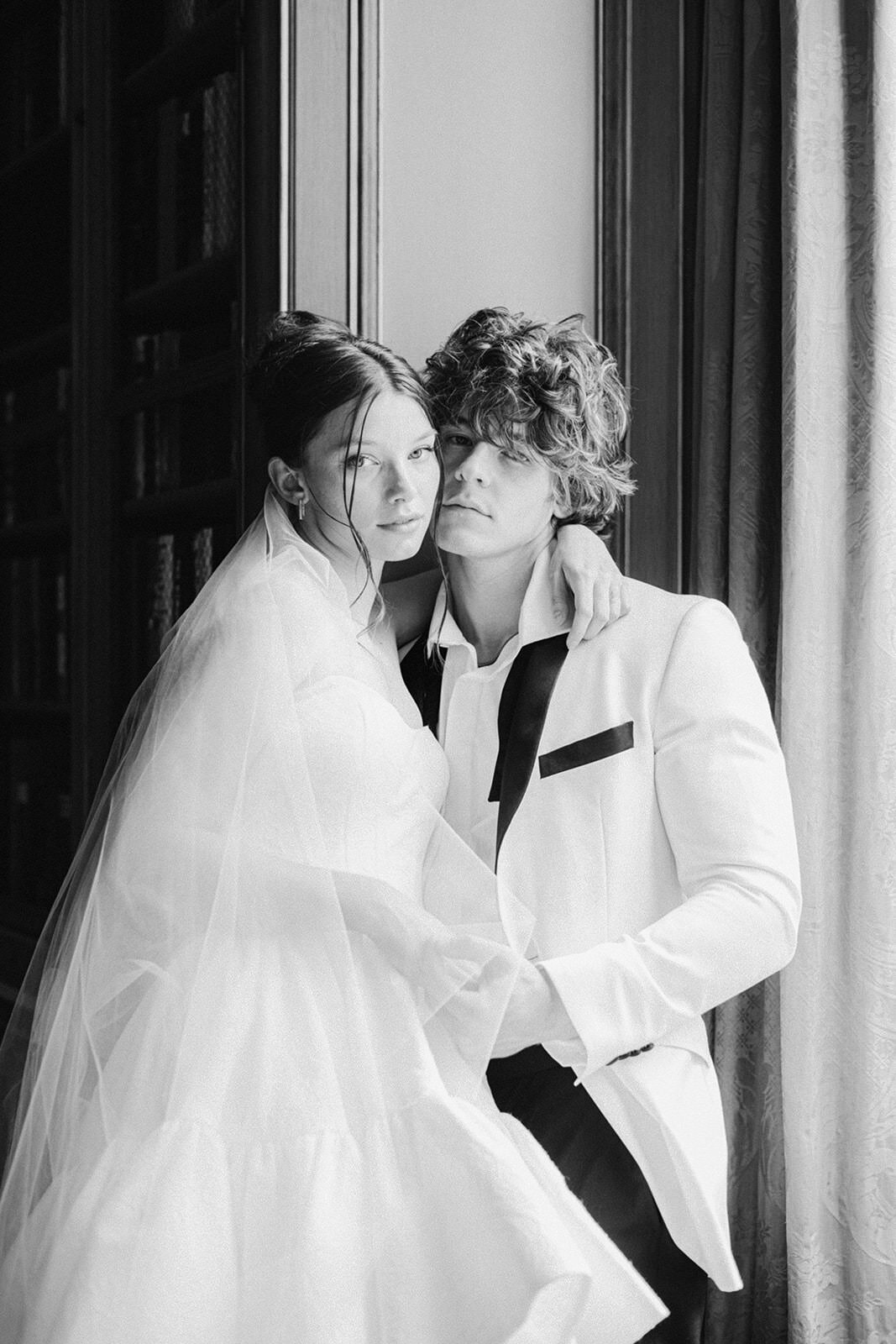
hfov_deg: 27.0
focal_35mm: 50
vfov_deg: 39.6
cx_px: 448
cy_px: 672
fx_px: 1866
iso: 500
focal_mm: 50
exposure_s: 1/320
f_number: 2.8
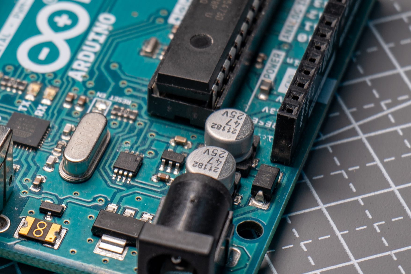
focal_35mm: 205
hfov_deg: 10.0
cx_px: 43
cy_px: 112
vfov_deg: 6.7
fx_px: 2340
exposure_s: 1/60
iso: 125
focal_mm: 60
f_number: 8
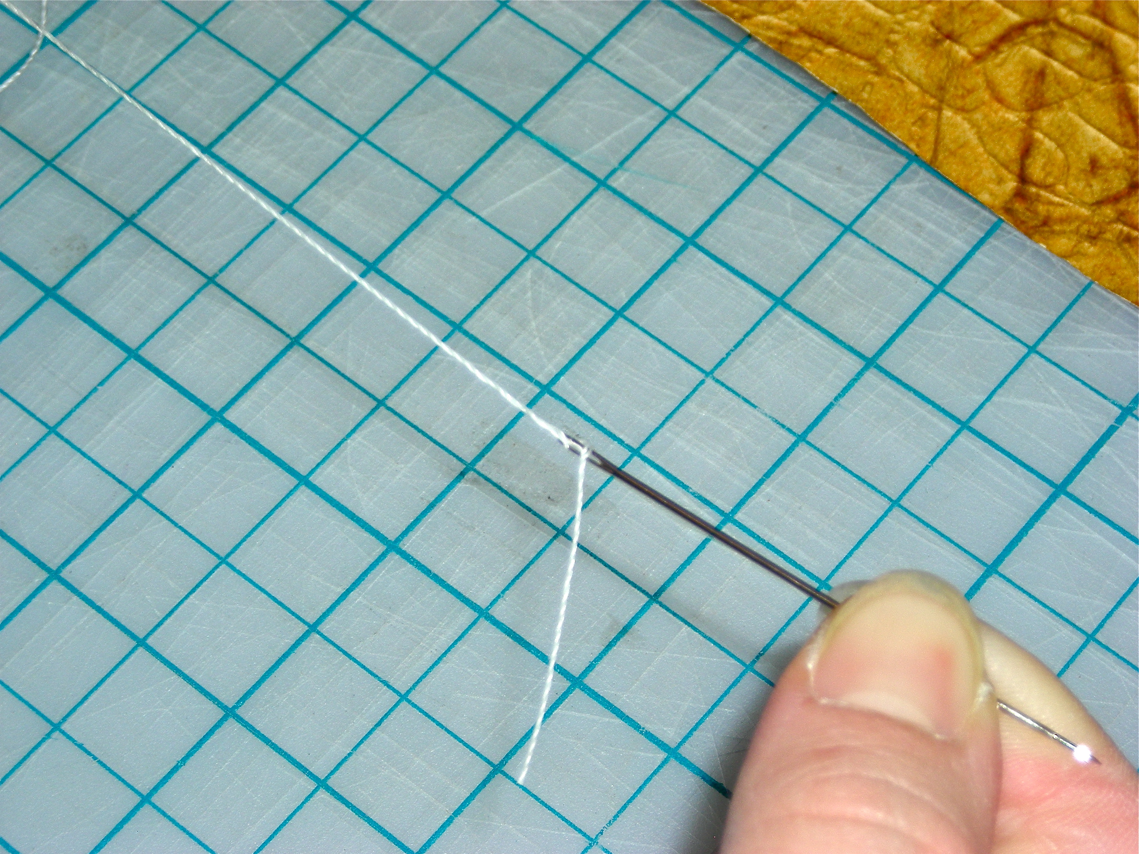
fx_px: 3389
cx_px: 570
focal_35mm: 103
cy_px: 427
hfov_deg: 19.1
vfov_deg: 14.4
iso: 50
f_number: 4.9
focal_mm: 17
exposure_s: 1/120
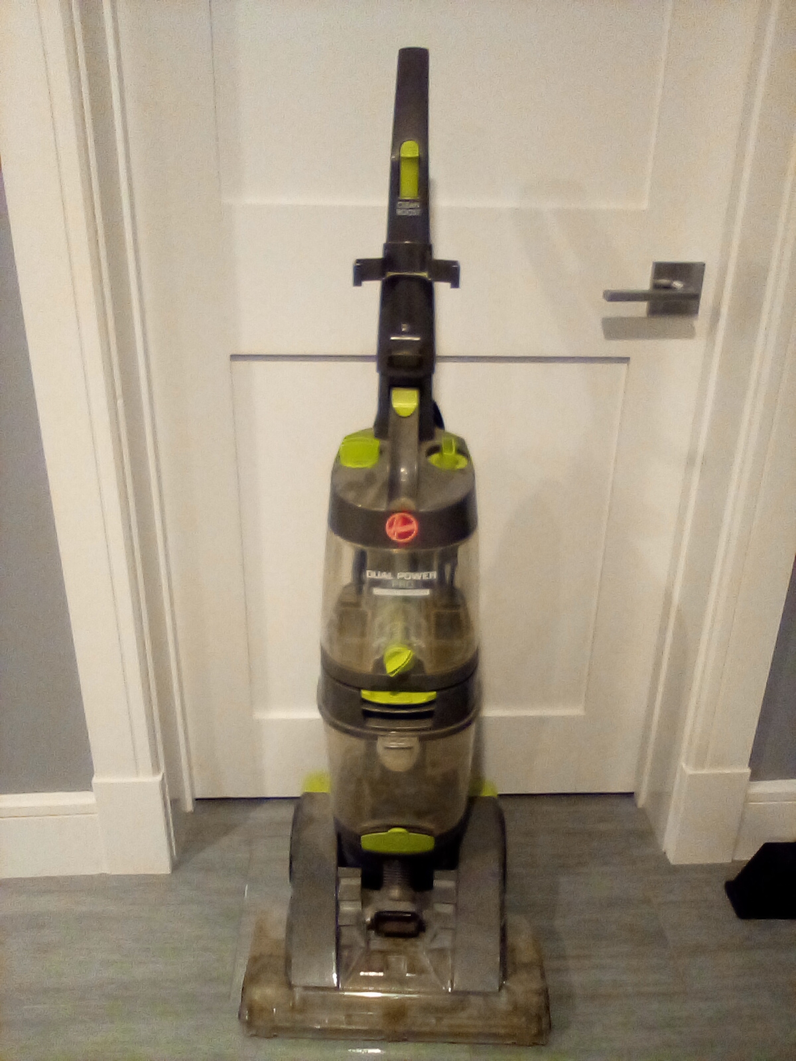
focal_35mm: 28
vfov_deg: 63.4
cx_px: 398
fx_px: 858
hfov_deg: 49.7
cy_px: 530
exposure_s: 1/25
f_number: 2.2
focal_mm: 2.27
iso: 225
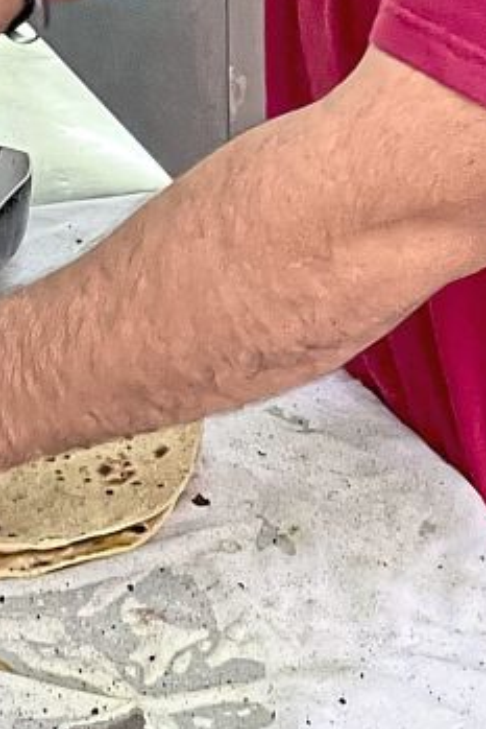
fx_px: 1942
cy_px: -190
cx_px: -86
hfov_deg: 13.9
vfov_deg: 19.7
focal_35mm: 96
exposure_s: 1/50
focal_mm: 4.2
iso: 200
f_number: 1.6
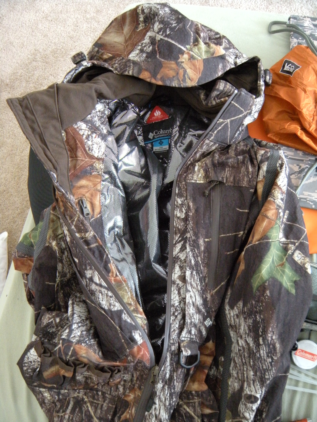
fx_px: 427
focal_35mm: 35
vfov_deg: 52.6
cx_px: 158
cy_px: 211
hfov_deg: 40.7
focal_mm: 5.9
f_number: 3.8
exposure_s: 1/30.3
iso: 400
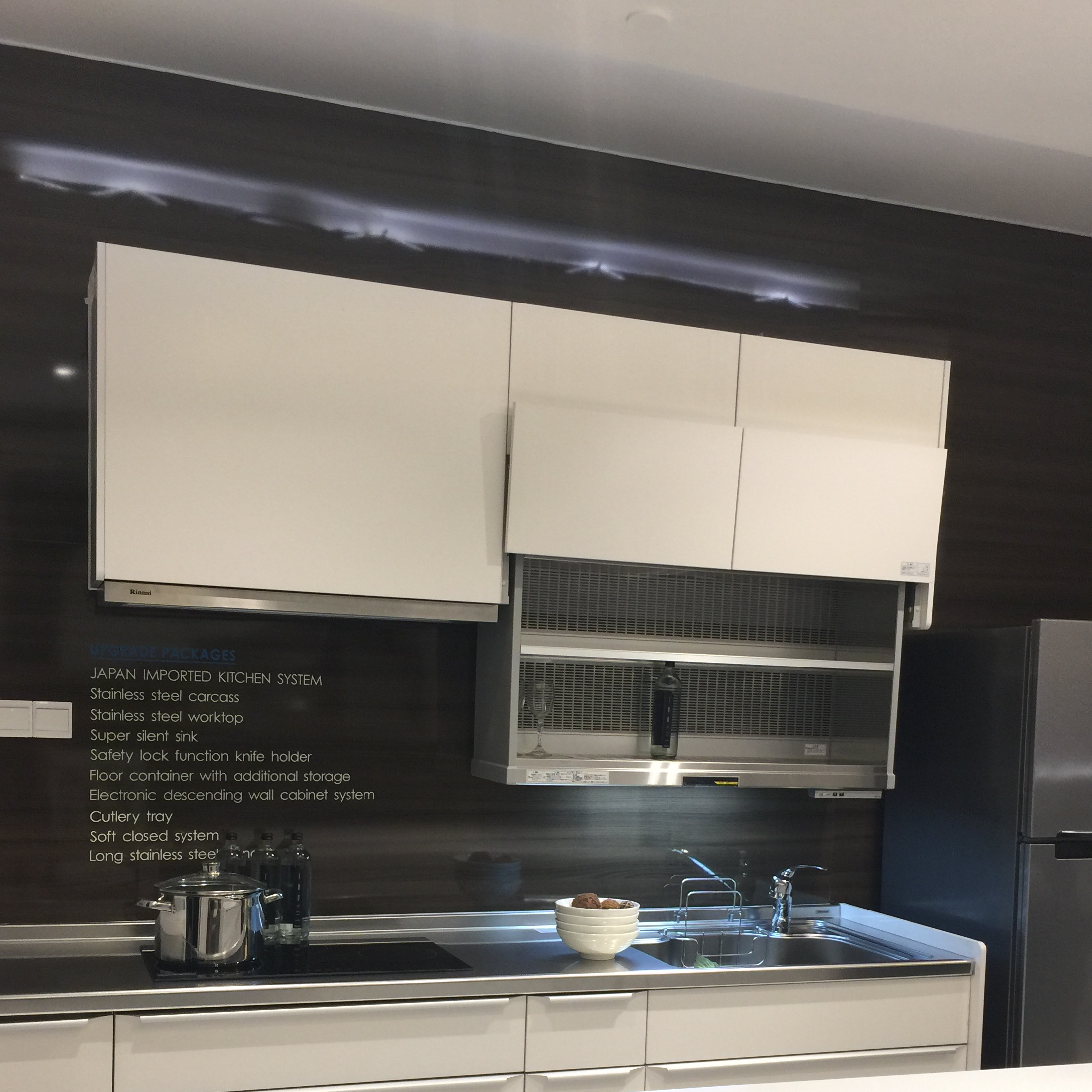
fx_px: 1356
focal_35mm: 38
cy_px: 798
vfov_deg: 42.7
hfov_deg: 43.9
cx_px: 552
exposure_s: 1/33
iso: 50
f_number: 2.2
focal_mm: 4.15
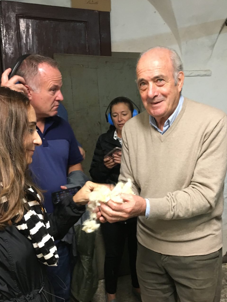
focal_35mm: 35
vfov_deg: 52.4
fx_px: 306
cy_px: 172
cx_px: 133
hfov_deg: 40.6
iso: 200
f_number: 2.2
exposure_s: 1/17
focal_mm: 4.15
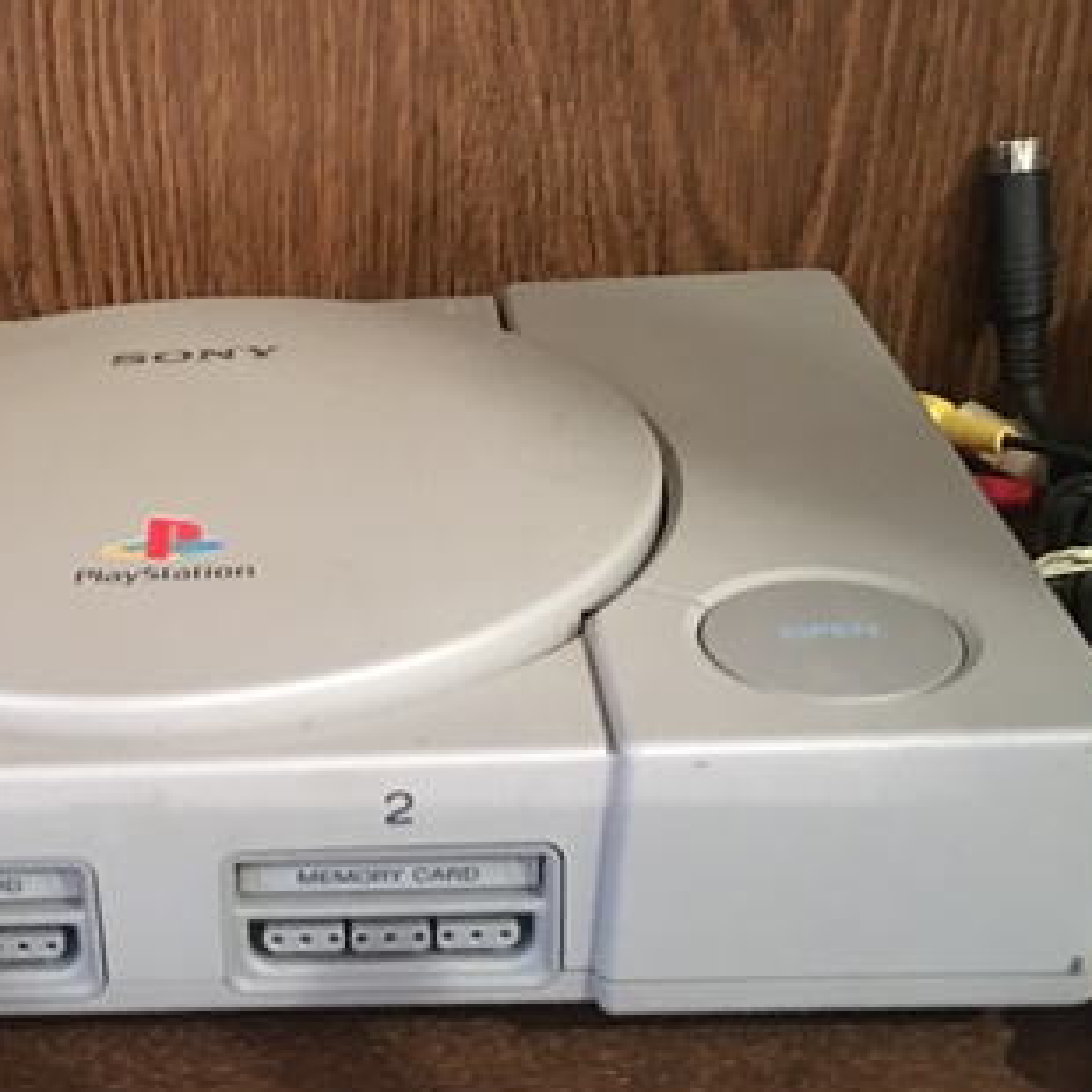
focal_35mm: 57
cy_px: 761
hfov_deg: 29.4
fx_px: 2034
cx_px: 215
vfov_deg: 29.8
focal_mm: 4.15
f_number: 2.2
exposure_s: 1/4
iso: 80
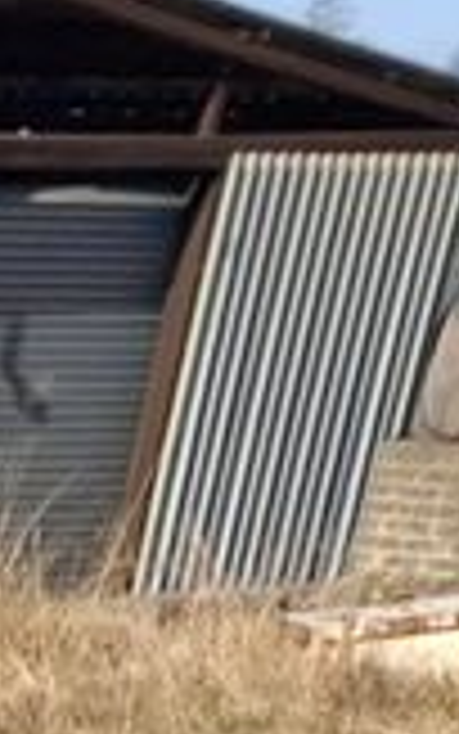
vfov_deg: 7.3
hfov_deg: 3.6
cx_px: -3114
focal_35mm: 260
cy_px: 2049
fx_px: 5199
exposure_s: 1/1172
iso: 25
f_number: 1.8
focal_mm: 4.69
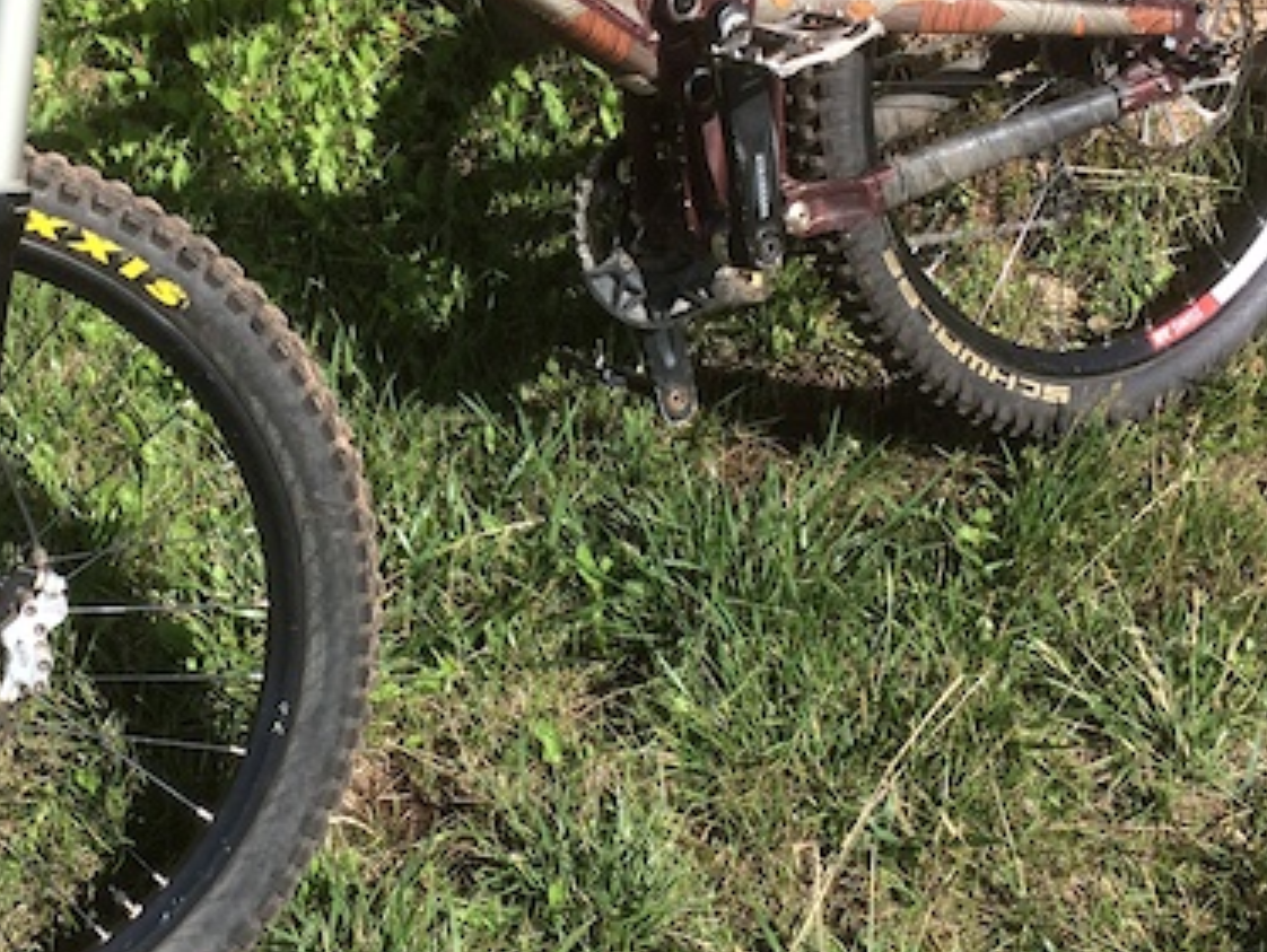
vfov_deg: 23.4
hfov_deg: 30.9
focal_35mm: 62
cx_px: 407
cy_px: 230
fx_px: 2271
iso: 32
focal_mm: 4.15
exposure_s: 1/1325
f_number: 2.2
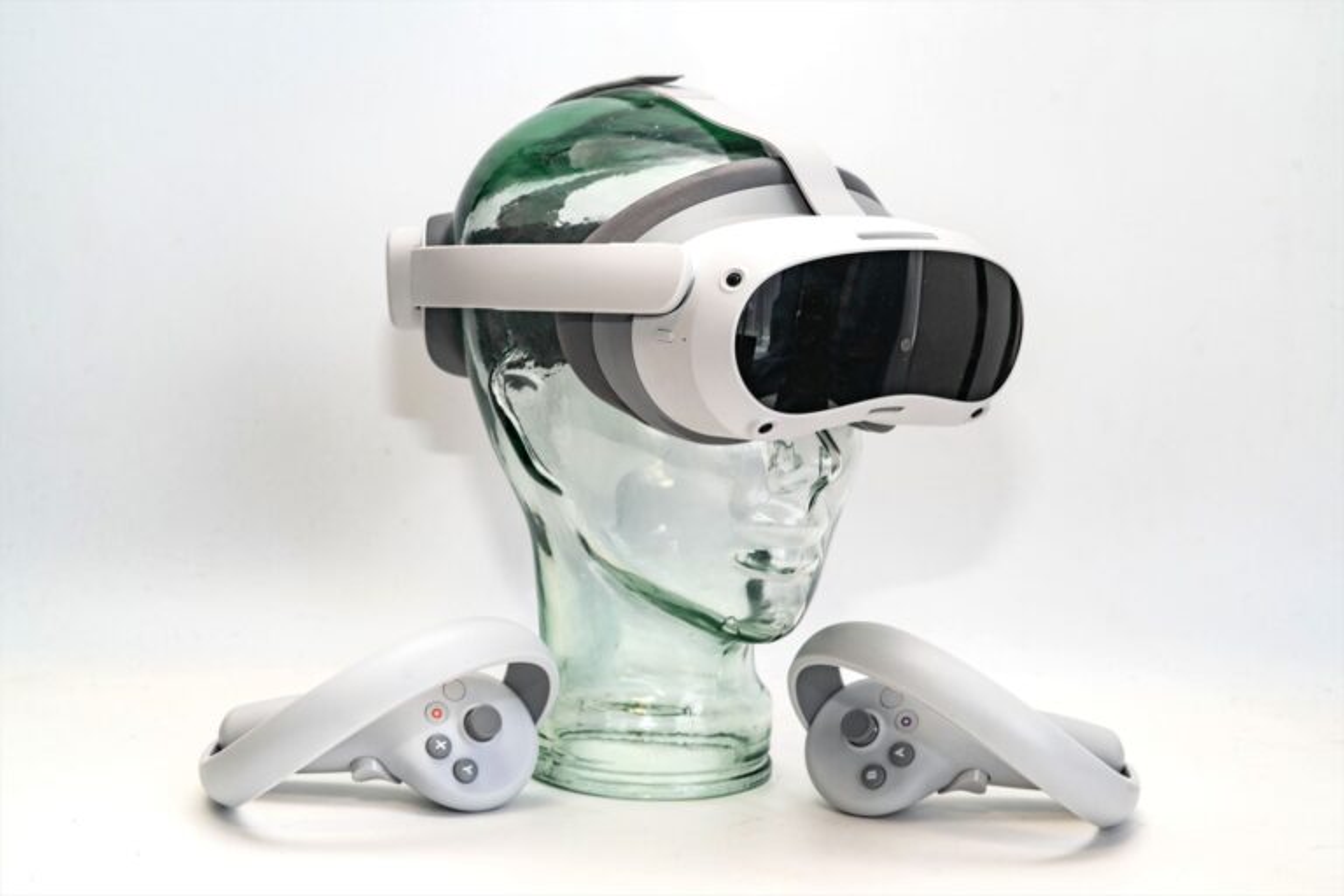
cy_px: 448
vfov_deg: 27.0
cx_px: 672
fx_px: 1867
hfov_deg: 39.6
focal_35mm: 50
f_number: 8
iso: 500
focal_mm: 50
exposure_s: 1/60
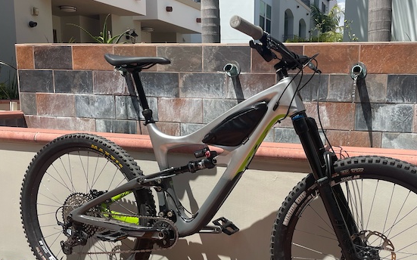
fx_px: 454
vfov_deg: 31.5
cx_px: 270
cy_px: 190
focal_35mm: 40
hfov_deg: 48.6
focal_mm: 4.2
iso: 32
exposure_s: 1/3300
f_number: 1.6
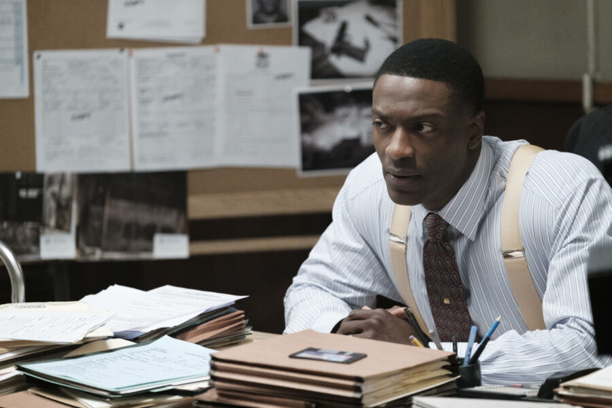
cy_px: 204
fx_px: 2822
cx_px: 306
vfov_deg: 8.3
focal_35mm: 166
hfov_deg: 12.4
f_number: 2.8
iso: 6400
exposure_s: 1/125
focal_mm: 110.6
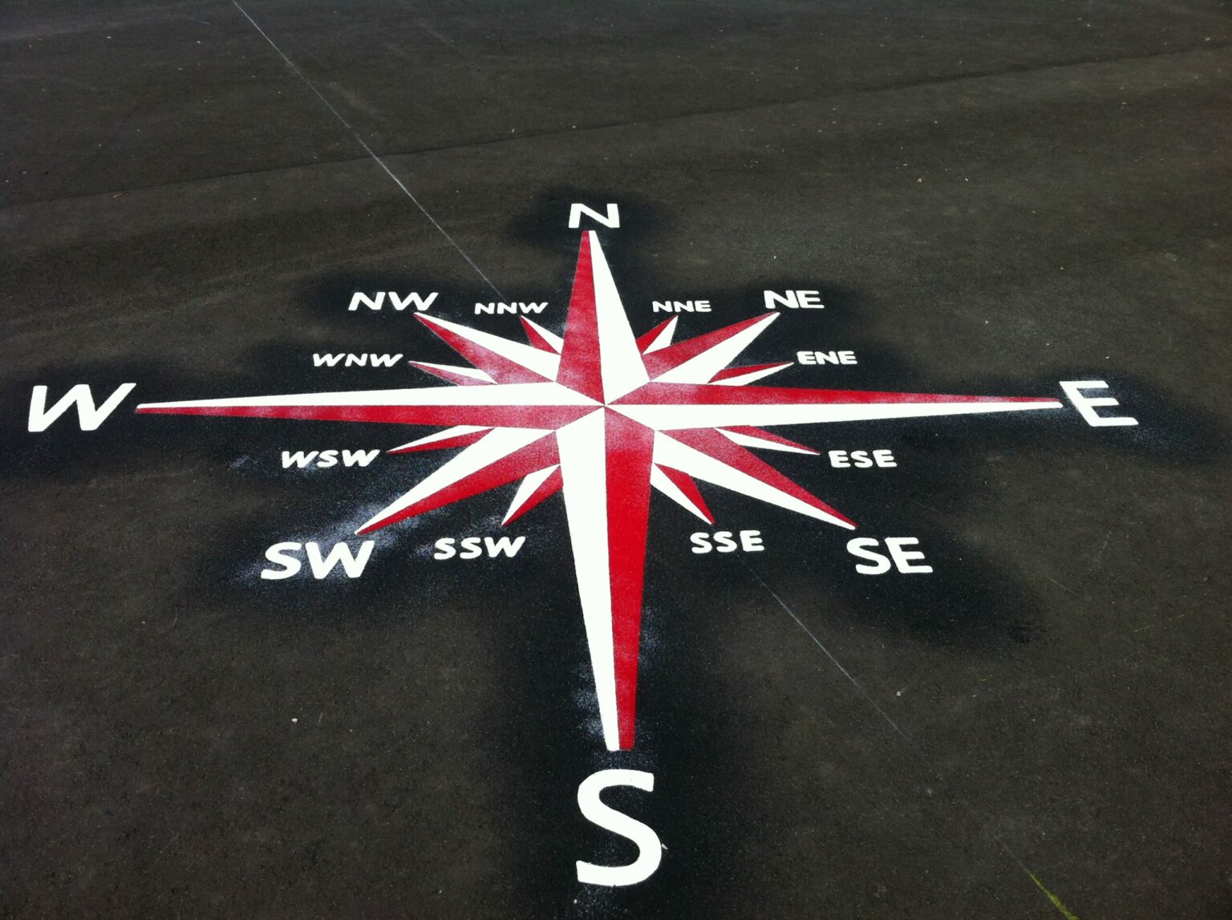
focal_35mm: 35
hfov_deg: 52.7
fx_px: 1244
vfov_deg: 40.6
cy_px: 460
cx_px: 616
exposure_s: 1/1175
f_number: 2.8
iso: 80
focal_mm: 3.85
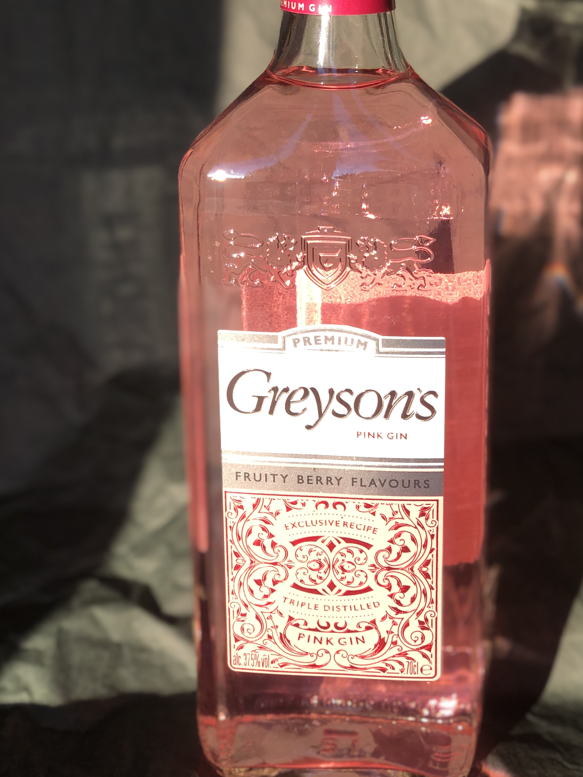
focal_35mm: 77
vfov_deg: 25.3
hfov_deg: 19.1
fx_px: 1729
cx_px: 375
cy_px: 313
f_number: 2.4
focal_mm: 6
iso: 16
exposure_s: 1/122
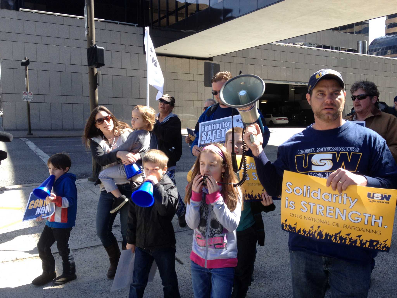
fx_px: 401
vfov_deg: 40.7
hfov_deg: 52.6
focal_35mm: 35
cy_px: 149
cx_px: 198
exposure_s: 1/363
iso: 50
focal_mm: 4.28
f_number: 2.4
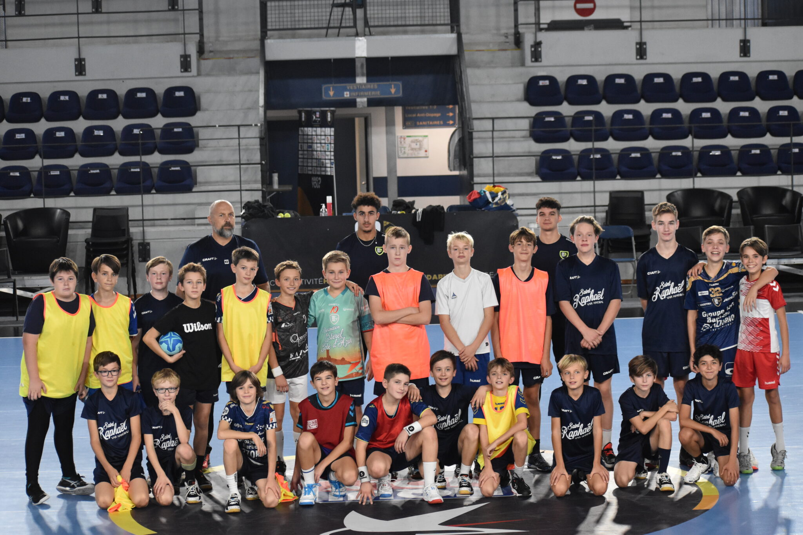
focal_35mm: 105
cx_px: 402
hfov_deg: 19.5
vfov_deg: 13.0
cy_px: 268
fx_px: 2342
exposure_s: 1/500
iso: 2500
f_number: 4.5
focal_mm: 70
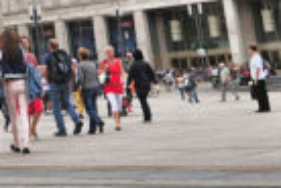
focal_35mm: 124
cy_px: -170
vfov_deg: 10.3
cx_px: -226
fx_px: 968
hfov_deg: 14.5
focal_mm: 19
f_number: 8
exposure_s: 1/320
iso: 200
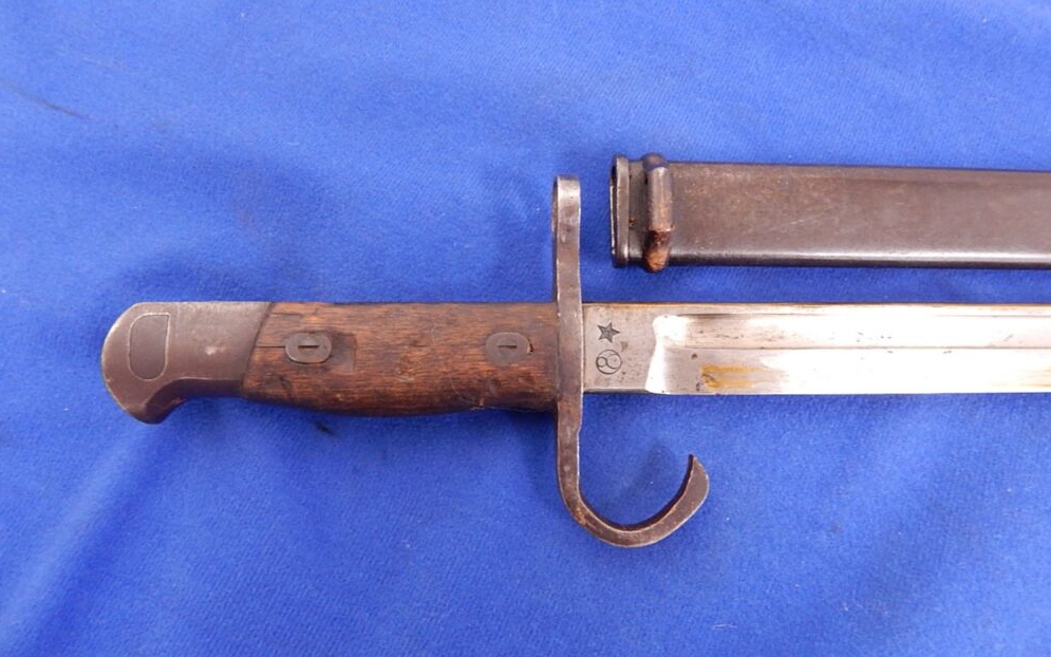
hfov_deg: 74.8
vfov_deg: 51.1
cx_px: 536
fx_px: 687
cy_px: 320
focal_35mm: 24
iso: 400
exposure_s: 1/13
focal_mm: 4
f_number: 3
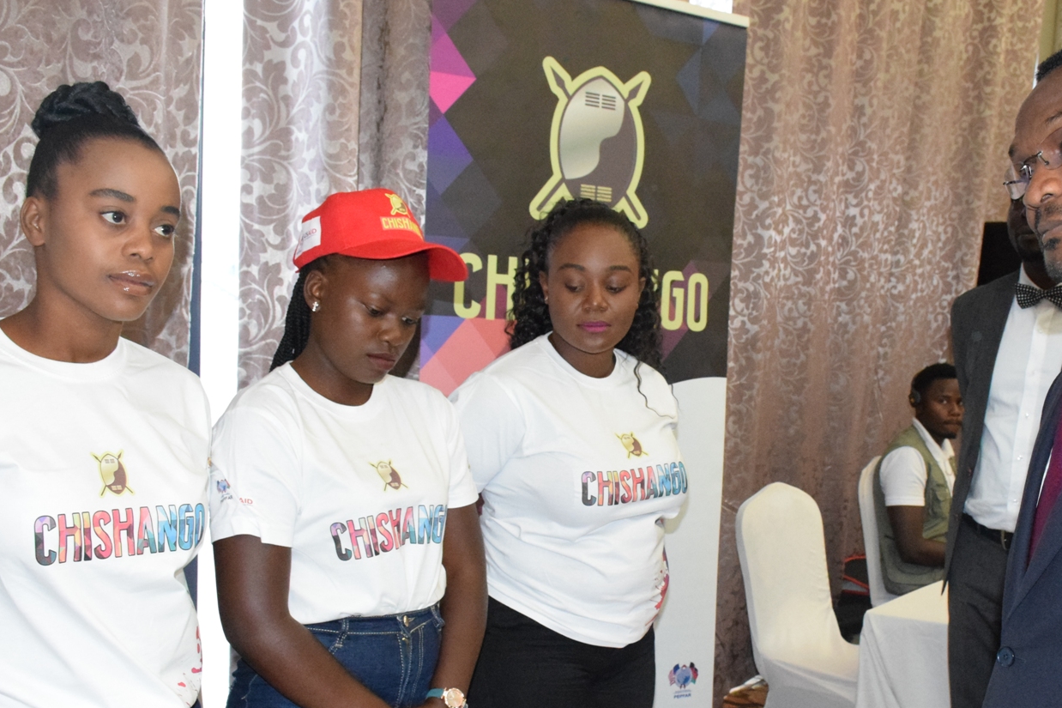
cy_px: 479
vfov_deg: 27.9
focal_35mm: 48
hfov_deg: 40.7
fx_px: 1416
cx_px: 691
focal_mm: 22
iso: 6400
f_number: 8
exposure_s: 1/100
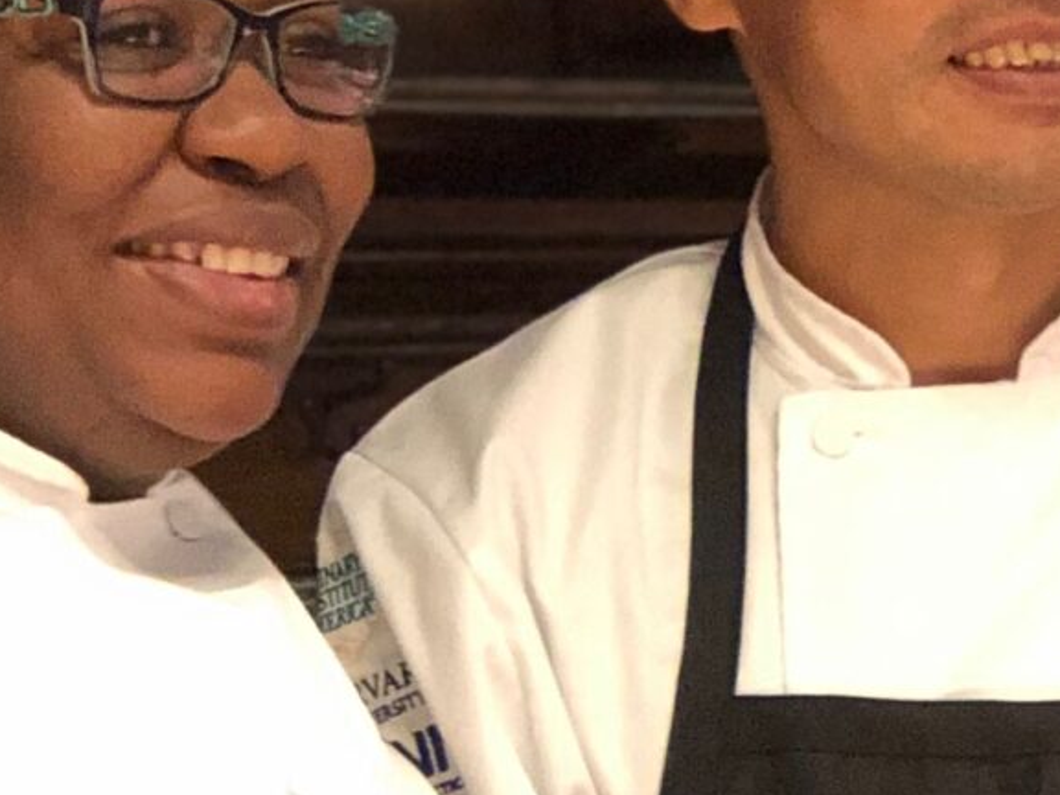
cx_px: 1227
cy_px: 626
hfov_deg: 8.5
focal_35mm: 231
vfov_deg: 6.4
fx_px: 7074
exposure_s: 1/8
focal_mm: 6
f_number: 2.4
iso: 250
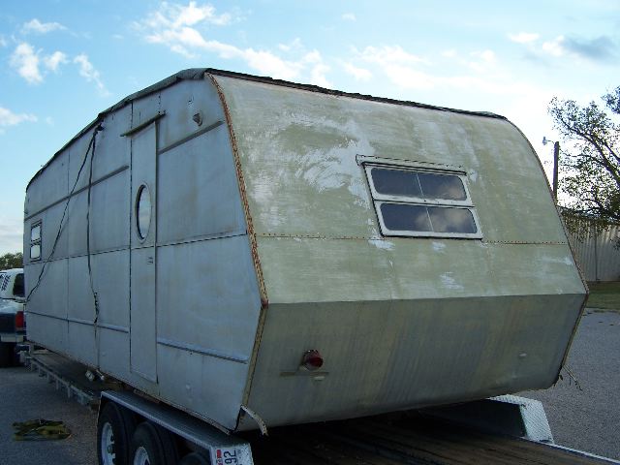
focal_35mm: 38
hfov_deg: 49.0
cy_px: 232
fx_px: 681
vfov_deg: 37.7
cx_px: 310
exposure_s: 1/500
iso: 80
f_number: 2.8
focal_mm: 6.3
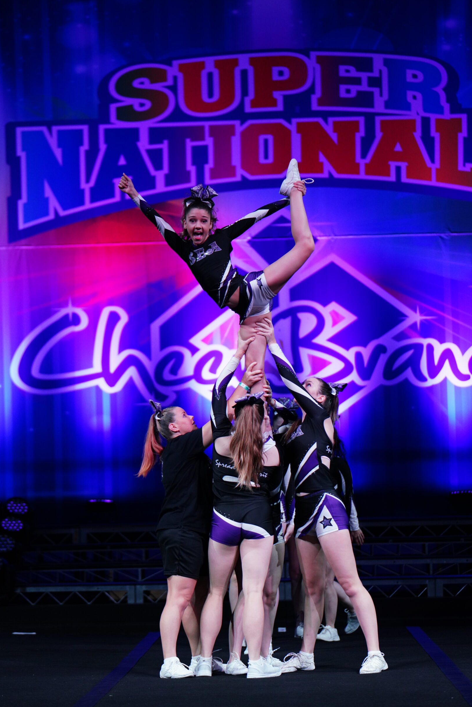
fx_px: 2515
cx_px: 229
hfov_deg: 10.7
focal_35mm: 128
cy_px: 350
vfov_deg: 16.0
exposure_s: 1/640
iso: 2500
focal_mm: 121
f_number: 2.8
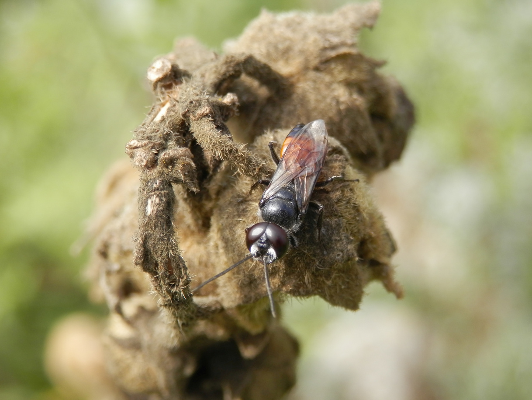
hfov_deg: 25.0
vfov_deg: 18.9
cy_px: 198
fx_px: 1199
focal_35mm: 78
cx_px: 285
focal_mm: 11.9
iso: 80
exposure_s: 1/125
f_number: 4.4
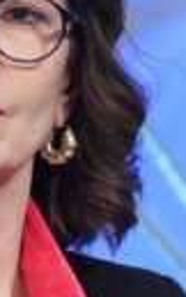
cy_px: 313
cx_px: -96
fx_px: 15480
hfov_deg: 0.7
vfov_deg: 1.1
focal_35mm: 1915
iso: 3200
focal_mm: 303
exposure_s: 1/200
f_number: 5.6
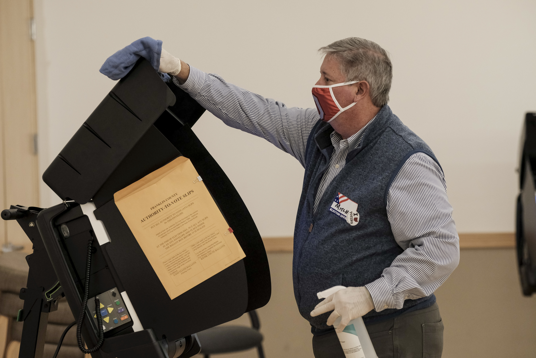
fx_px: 2010
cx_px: 268
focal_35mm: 135
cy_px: 179
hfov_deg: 15.2
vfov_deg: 10.2
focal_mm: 90
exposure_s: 1/250
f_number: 2.8
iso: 1600
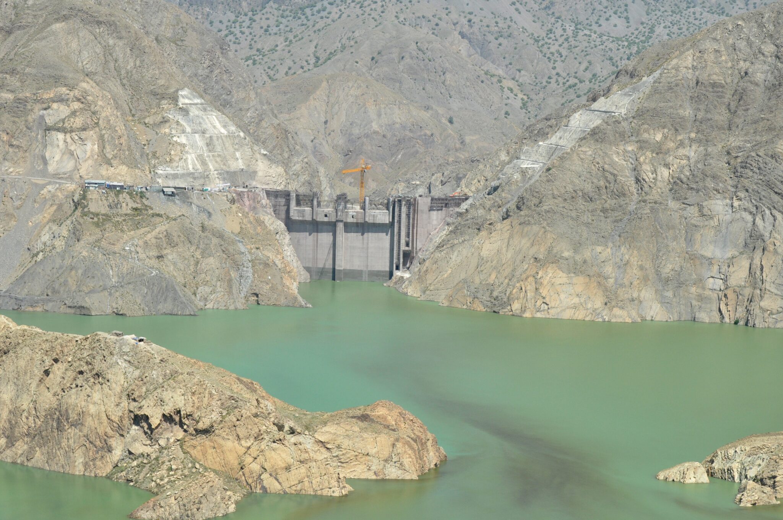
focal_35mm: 69
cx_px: 392
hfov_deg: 29.3
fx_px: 1499
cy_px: 260
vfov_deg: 19.7
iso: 640
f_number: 13
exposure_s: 1/640
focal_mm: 46
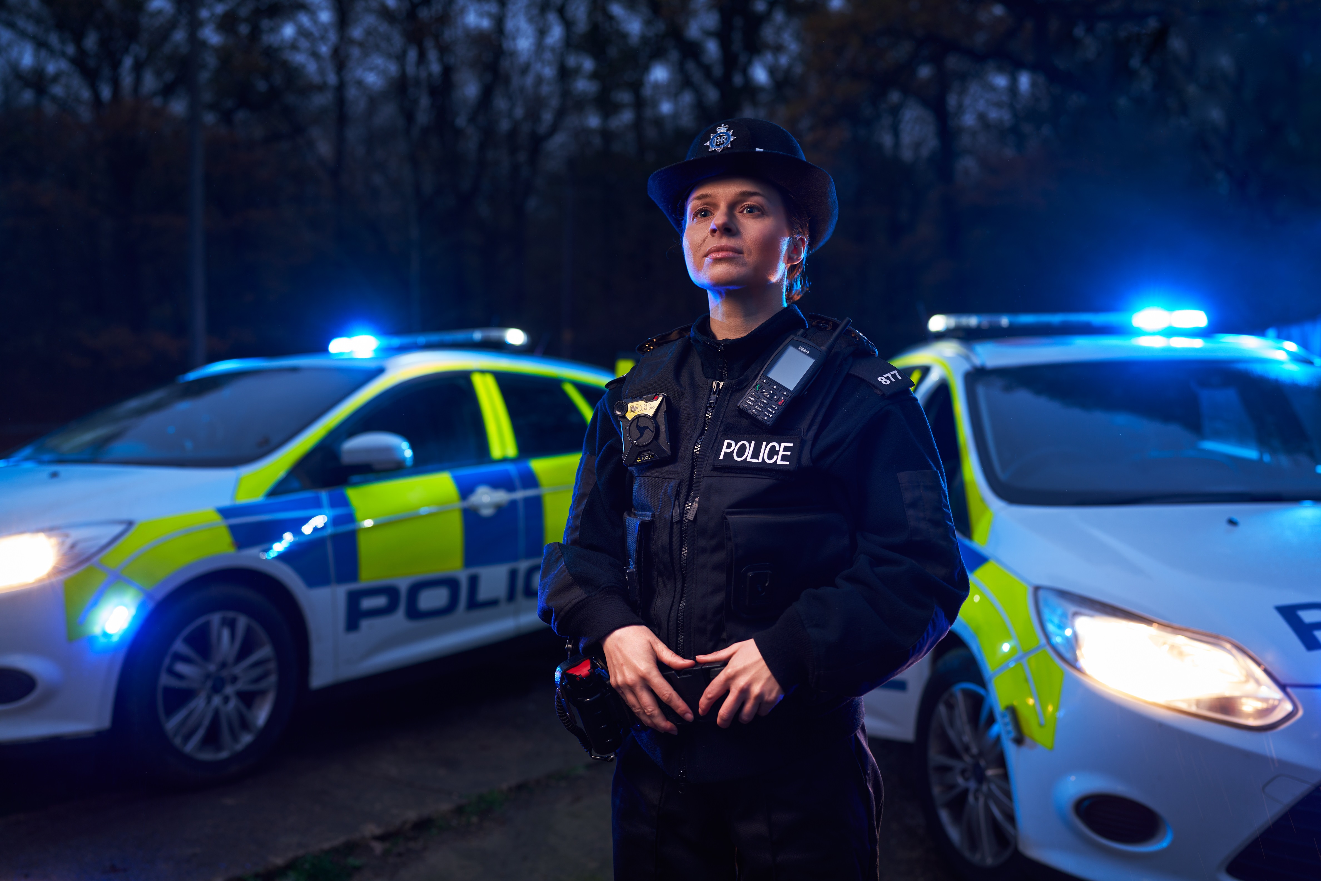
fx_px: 1284
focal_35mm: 35
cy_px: 440
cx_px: 660
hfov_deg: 54.4
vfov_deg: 37.9
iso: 50
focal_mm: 35
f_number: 2.2
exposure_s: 1/13
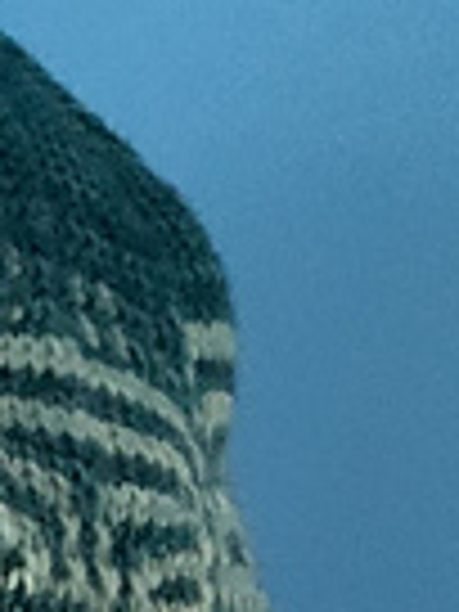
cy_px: 675
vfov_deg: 12.8
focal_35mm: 151
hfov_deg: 9.4
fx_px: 2670
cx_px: -315
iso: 250
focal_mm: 2.87
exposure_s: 1/60
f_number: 2.2
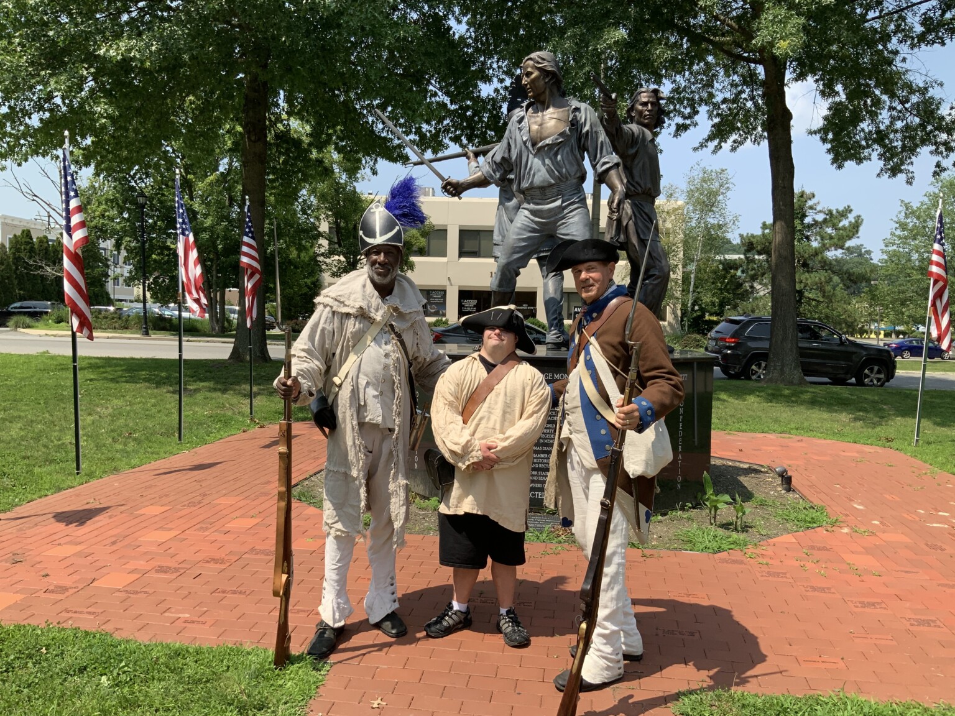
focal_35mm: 29
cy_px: 358
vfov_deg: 48.2
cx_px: 478
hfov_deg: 61.7
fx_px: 800
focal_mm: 3
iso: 16
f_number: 1.8
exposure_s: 1/1342
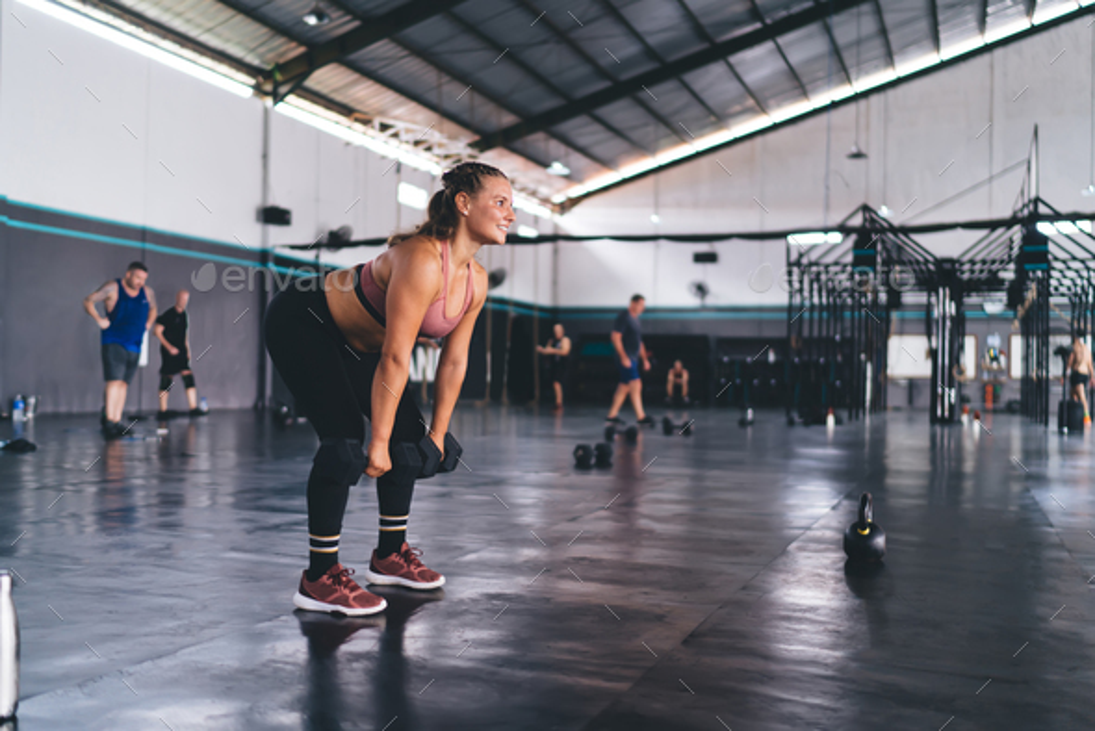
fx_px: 1065
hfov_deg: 54.4
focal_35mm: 35
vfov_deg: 37.9
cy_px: 366
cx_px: 548
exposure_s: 1/100
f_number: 1.4
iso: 160
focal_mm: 35
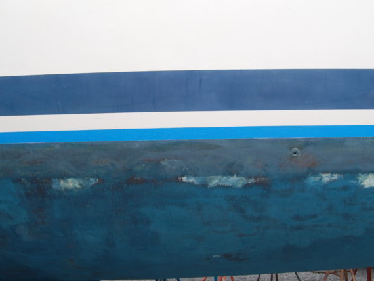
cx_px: 172
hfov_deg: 42.3
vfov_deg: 32.4
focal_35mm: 45
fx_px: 483
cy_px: 136
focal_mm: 23
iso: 200
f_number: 6.3
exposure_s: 1/160
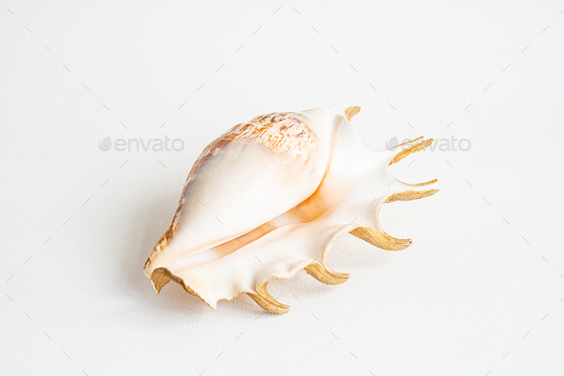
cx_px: 282
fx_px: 1175
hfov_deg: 27.0
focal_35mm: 75
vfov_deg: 18.2
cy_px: 188
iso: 400
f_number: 5.6
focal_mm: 50
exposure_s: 1/125
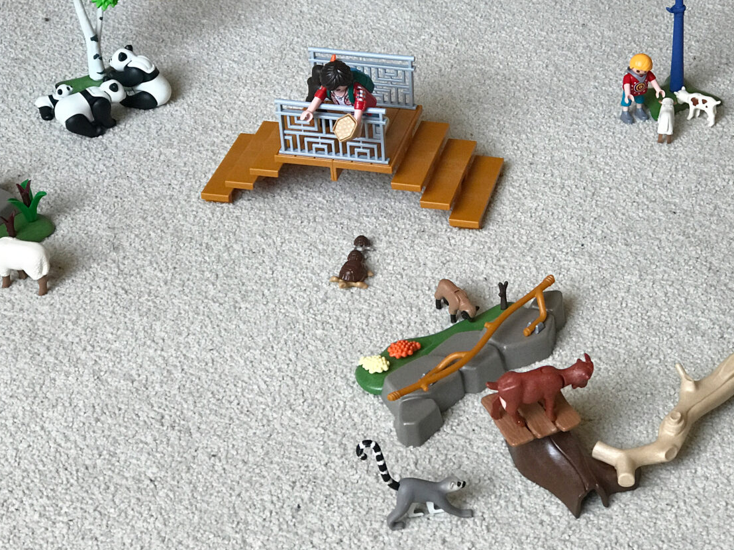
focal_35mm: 79
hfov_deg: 24.6
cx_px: 462
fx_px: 1675
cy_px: 177
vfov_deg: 18.6
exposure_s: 1/50
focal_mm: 6.6
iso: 80
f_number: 2.8
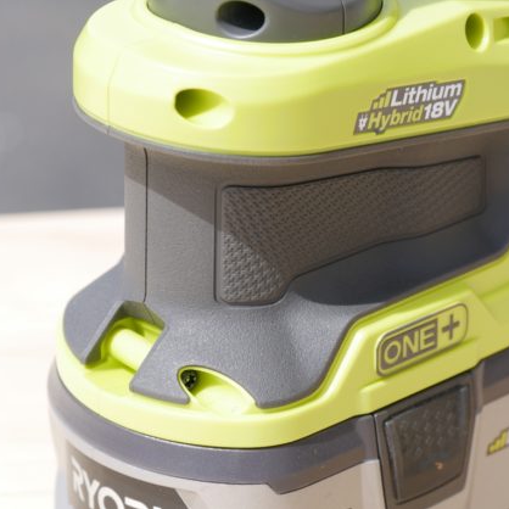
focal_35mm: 154
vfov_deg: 11.3
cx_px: 309
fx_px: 2562
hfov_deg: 11.3
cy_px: 254
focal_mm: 65
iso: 200
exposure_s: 1/400
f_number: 6.3
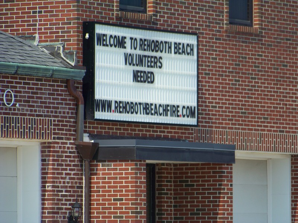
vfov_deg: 4.3
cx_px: 149
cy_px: 112
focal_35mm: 347
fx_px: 2987
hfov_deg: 5.7
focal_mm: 57.7
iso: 62
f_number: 4.5
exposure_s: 1/640
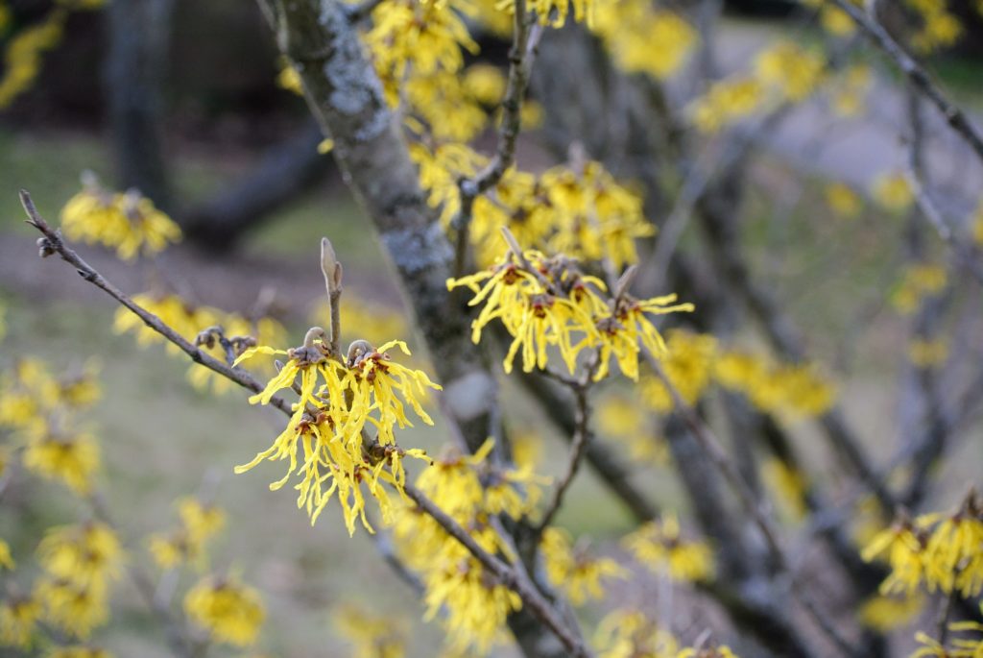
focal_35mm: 81
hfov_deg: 25.0
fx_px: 2214
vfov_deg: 16.9
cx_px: 492
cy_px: 329
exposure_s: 1/200
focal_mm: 30
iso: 100
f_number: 3.8
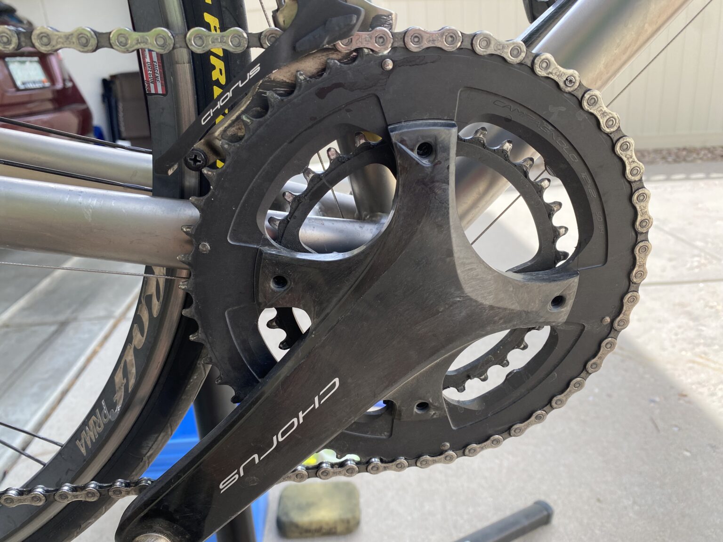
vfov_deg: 53.1
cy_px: 271
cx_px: 362
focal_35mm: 26
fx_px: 543
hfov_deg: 67.3
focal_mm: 4.25
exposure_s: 1/456
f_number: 1.8
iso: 32
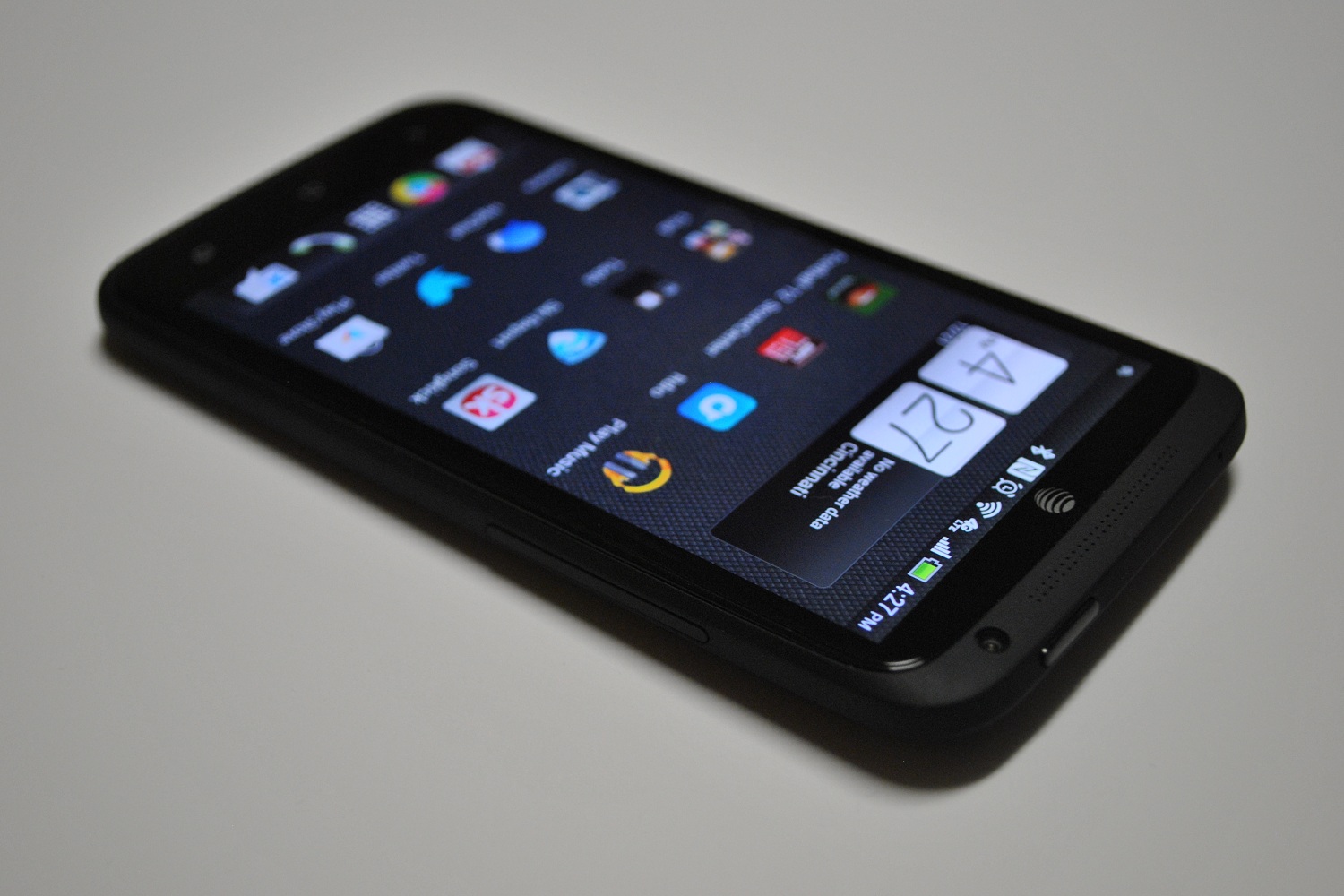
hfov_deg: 38.9
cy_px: 448
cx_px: 672
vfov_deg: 26.5
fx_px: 1904
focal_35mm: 51
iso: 500
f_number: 5
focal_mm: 34
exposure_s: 1/30
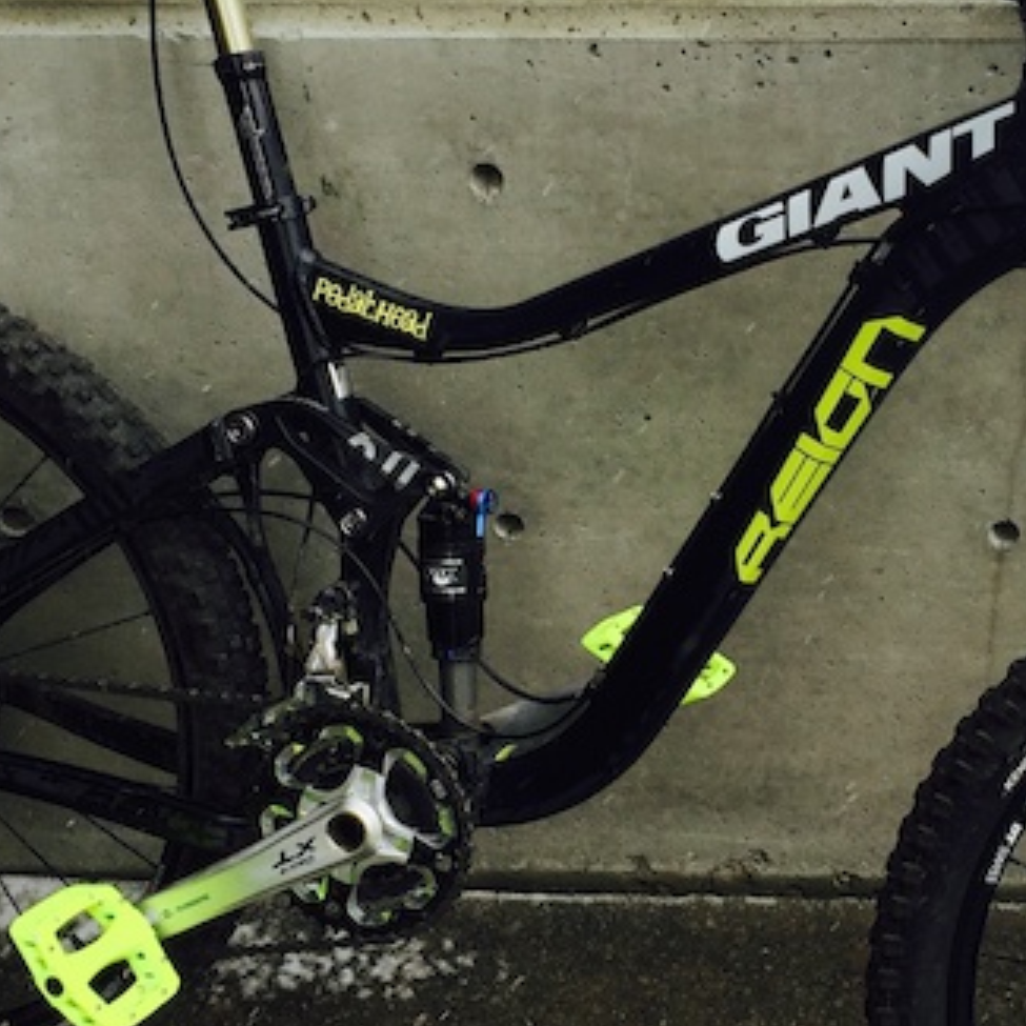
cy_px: 559
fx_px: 2113
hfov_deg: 27.1
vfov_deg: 27.3
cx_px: 717
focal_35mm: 63
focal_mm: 4.15
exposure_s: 1/295
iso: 32
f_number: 2.2
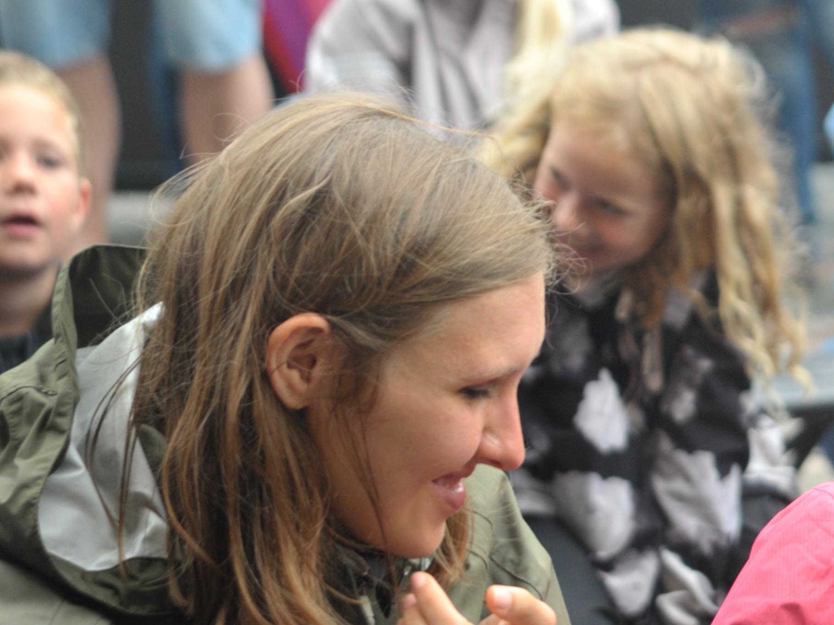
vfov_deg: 5.5
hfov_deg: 7.3
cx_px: 884
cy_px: 568
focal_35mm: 270
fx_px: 6504
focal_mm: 120
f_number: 5.6
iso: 1600
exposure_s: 1/200
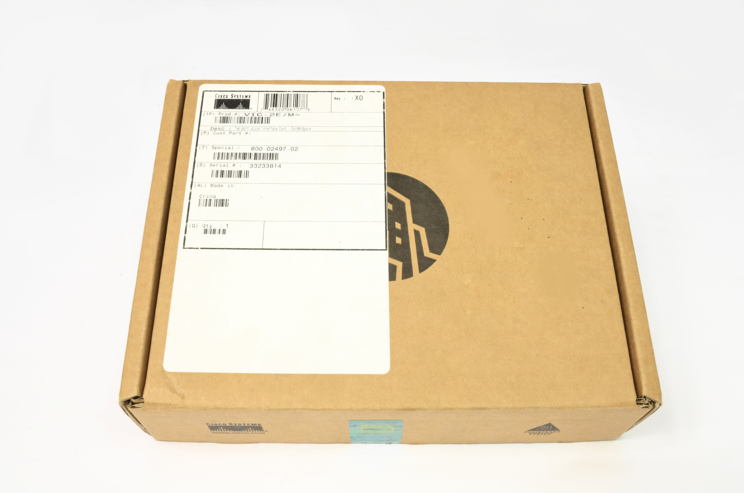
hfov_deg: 51.4
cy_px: 246
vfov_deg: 35.3
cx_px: 372
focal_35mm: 38
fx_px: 773
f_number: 16
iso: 100
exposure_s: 1
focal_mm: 25
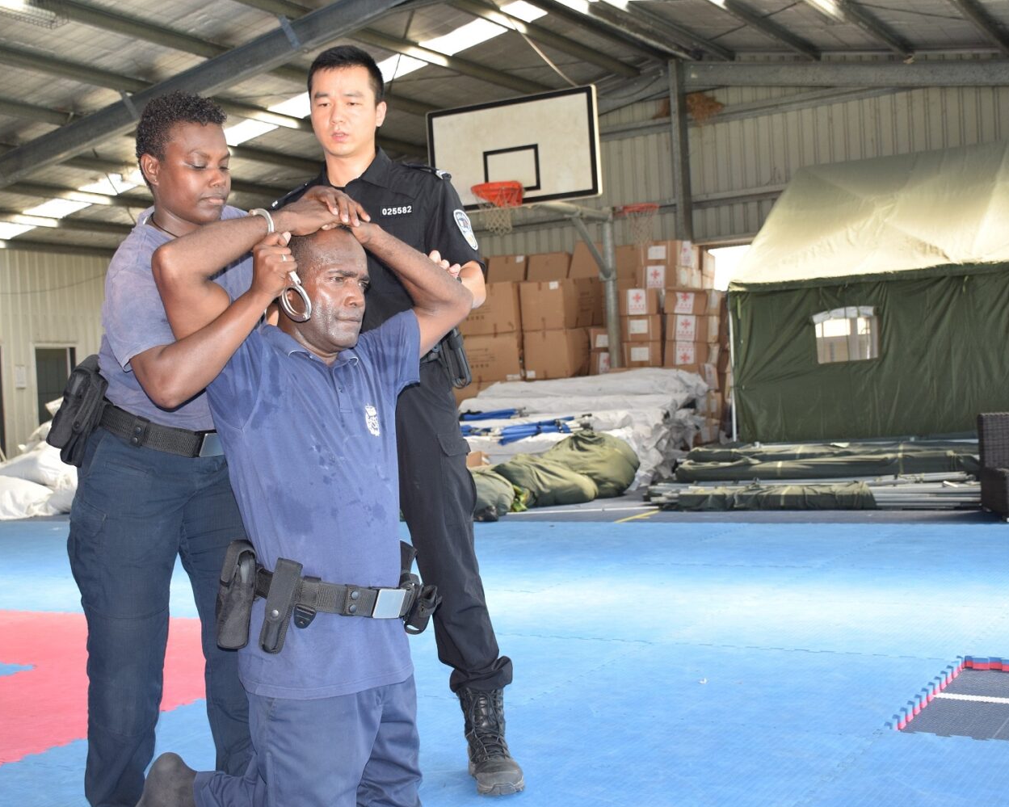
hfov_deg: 41.1
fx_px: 1344
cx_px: 433
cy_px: 400
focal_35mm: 45
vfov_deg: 33.4
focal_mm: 26
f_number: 5.6
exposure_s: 1/125
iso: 560
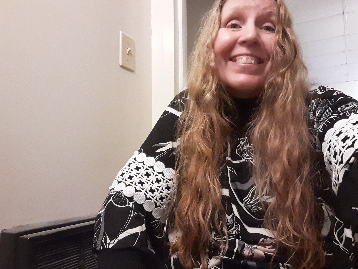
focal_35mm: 31
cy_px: 134
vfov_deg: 45.4
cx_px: 179
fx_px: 321
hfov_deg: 58.4
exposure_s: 1/15
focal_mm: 2.61
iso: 400
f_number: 2
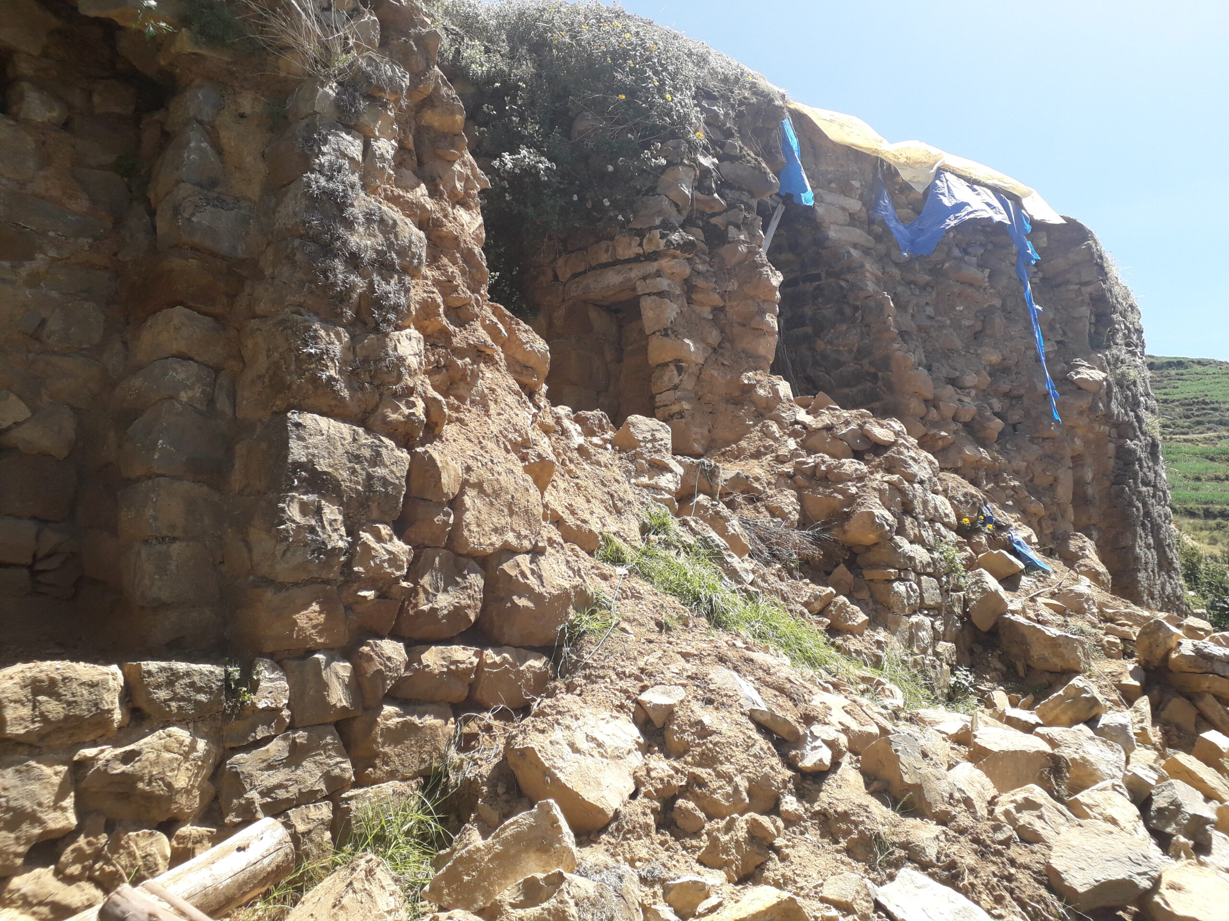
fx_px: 959
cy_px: 460
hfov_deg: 65.3
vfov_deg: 51.4
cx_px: 614
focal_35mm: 27
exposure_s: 1/700
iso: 40
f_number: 1.9
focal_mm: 3.6
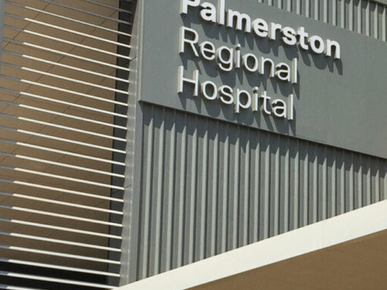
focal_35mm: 107
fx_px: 1196
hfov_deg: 18.0
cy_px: 235
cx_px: 361
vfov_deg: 13.8
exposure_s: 1/3049
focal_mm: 4.15
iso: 32
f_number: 2.2
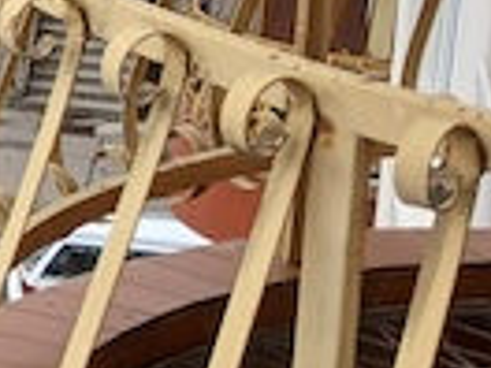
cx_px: -785
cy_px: -65
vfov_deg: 9.9
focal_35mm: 148
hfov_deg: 10.8
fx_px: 2099
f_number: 1.8
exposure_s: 1/100
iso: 25
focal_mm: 3.98
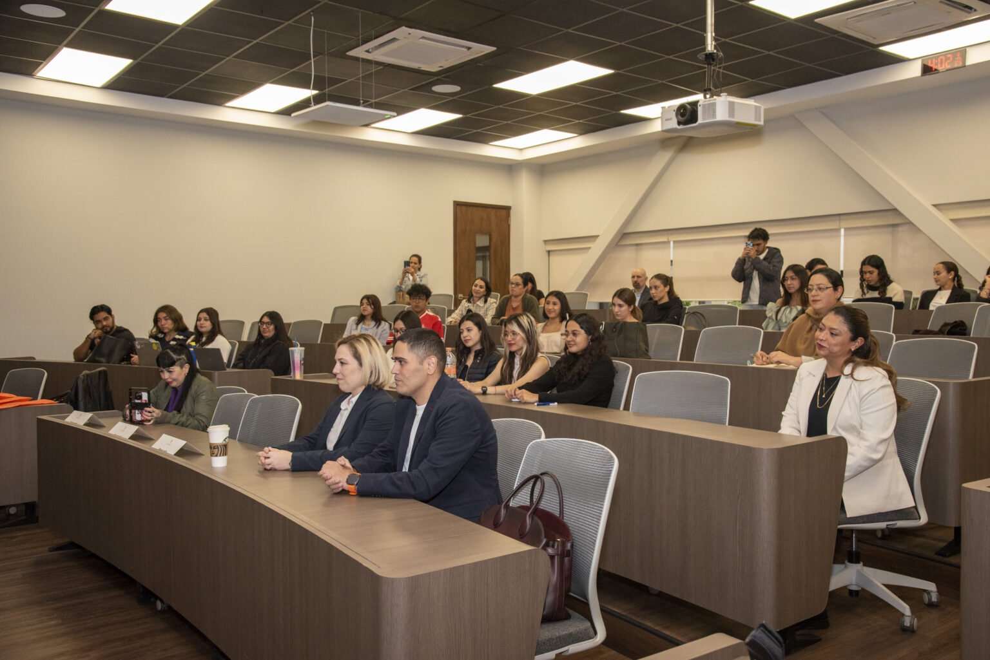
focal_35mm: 32
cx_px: 495
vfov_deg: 41.1
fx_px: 880
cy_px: 330
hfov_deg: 58.7
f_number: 8
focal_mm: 32
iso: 2000
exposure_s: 1/125
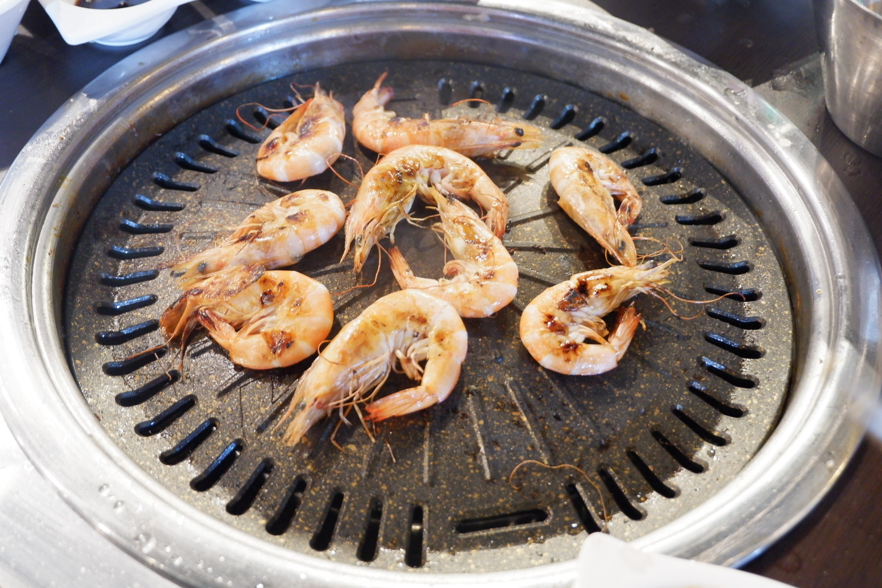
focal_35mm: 42
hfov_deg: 46.4
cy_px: 294
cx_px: 441
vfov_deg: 31.9
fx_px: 1029
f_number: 4.5
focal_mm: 28.2
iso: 3200
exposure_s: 1/4
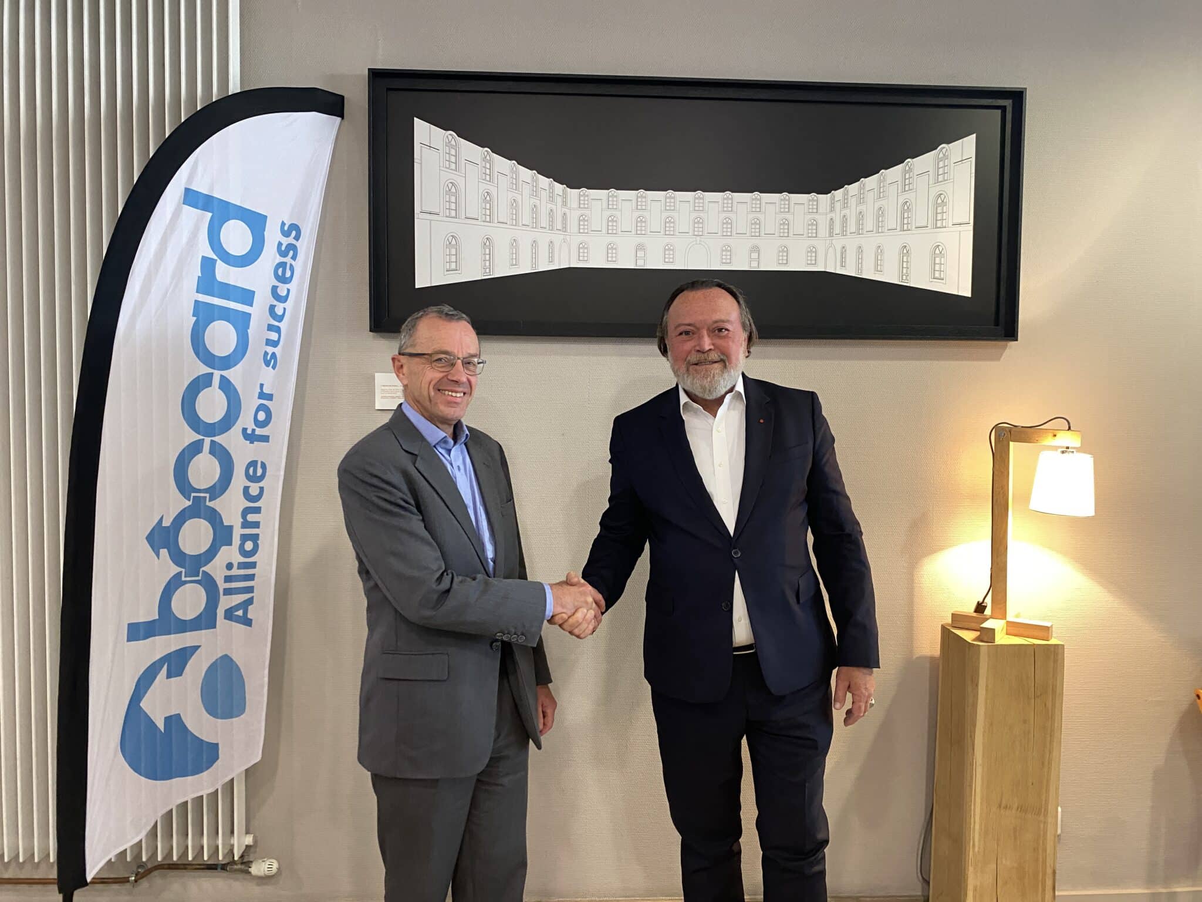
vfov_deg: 53.1
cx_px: 601
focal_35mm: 26
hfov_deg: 67.3
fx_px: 903
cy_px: 451
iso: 320
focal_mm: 4.25
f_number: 1.8
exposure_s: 1/50
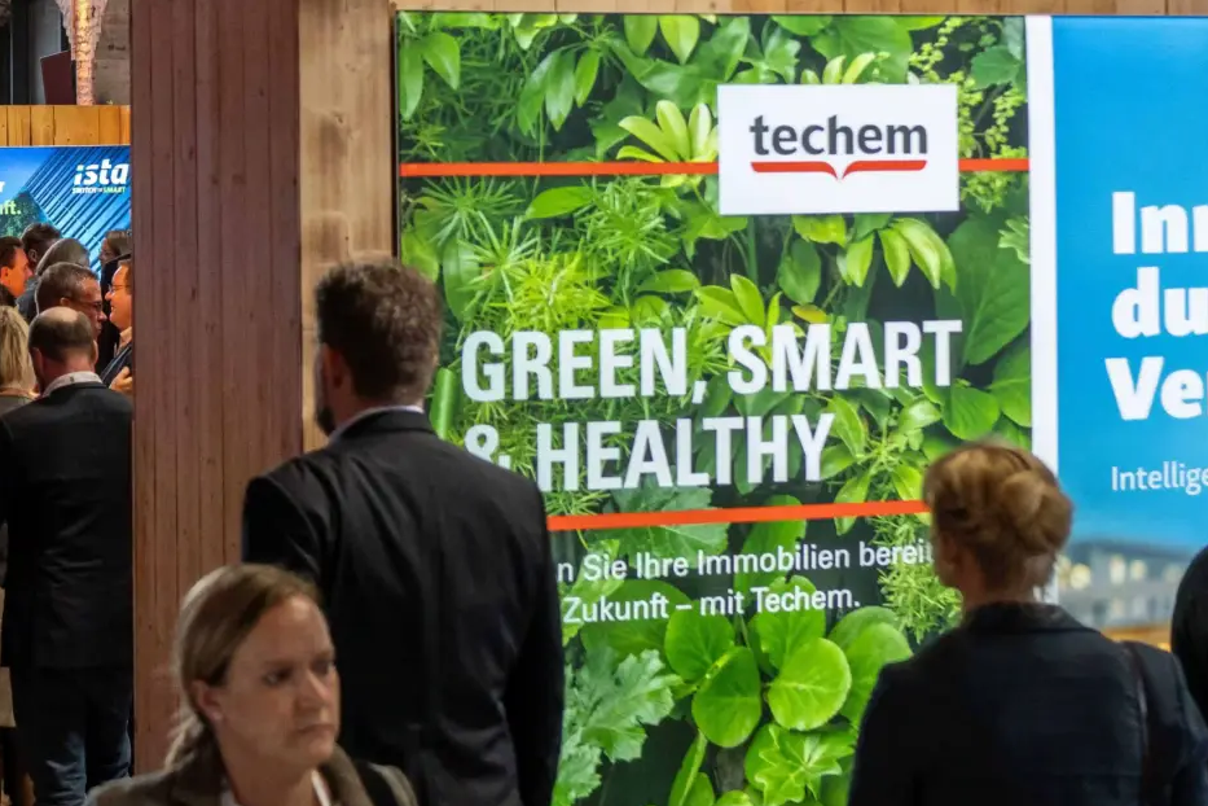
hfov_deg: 20.6
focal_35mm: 96
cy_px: 7
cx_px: 39
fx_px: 3221
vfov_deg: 14.0
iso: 1600
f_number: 2.8
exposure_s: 1/160
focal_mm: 35
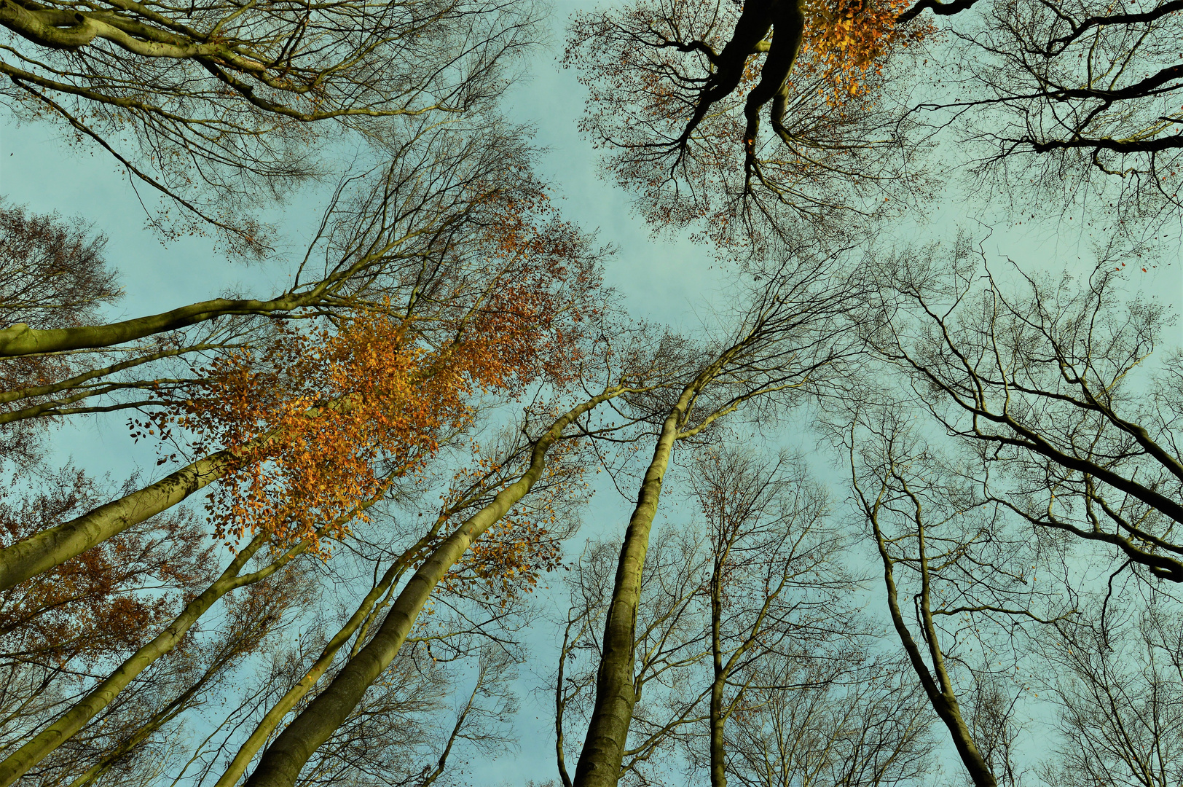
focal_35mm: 27
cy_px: 394
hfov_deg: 67.4
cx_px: 592
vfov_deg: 47.9
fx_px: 887
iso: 400
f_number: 10
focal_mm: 18
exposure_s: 1/250
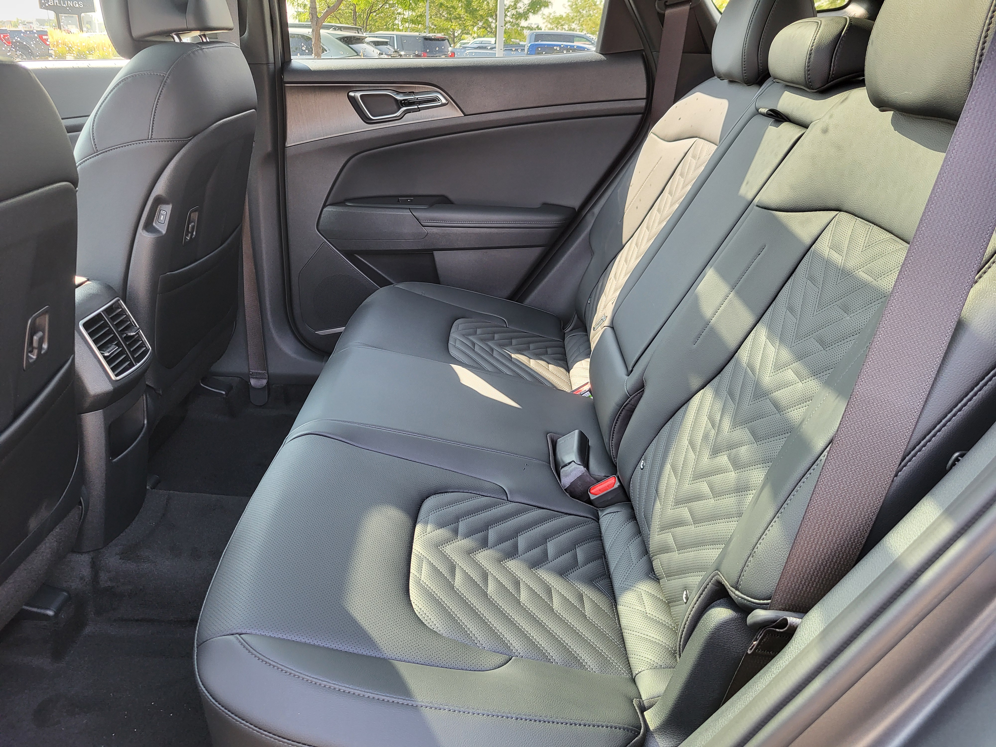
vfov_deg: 53.1
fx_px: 748
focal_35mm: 26
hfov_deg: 67.3
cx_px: 498
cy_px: 374
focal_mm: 5.4
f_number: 1.8
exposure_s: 1/120
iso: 125
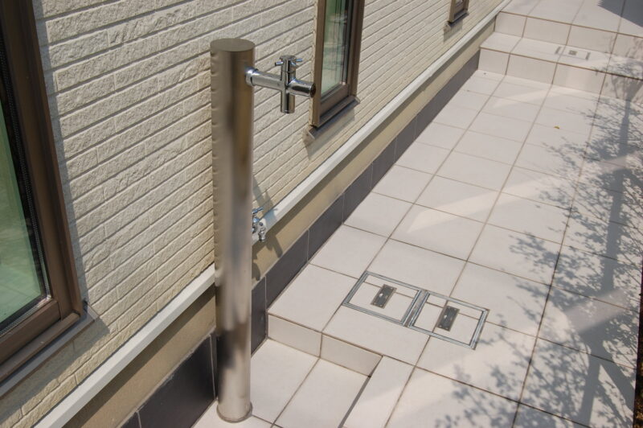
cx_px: 322
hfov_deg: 53.2
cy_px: 214
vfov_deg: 36.8
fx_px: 642
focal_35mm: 36
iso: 200
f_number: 11
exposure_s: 1/500
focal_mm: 24
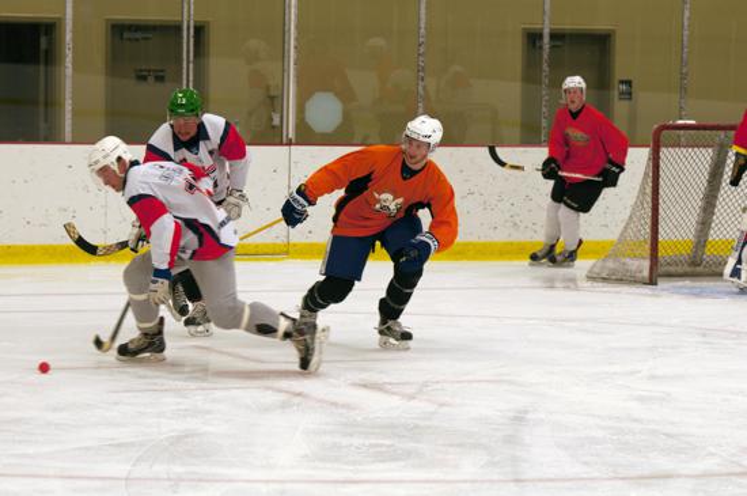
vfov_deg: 8.9
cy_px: 248
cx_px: 374
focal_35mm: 153
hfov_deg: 13.4
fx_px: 3170
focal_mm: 102
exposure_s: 1/250
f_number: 3.5
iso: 640
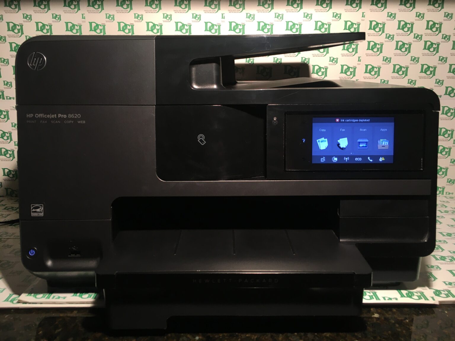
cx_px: 228
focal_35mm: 29
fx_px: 381
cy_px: 170
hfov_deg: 61.7
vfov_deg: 48.2
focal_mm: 4.15
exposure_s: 1/30
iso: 32
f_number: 2.2
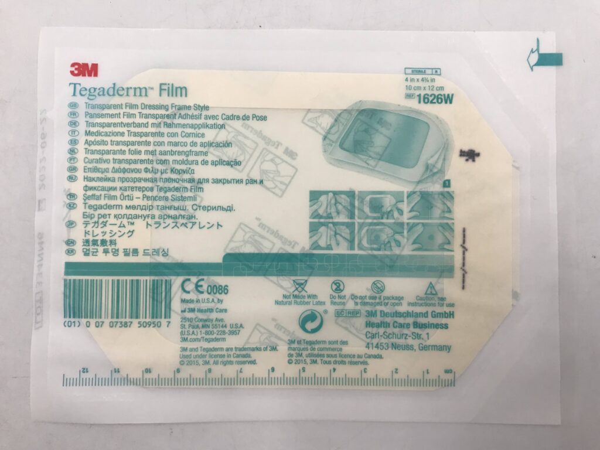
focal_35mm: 28
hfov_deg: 63.4
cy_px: 225
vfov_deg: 49.7
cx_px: 300
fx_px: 485
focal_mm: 3.99
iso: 25
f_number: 1.8
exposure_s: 1/40
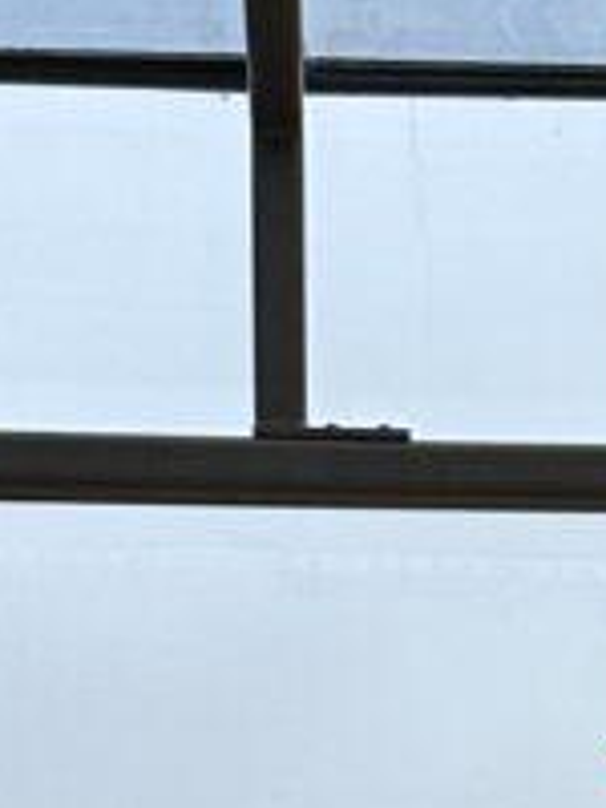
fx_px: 4295
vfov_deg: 9.6
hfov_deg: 8.0
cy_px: 1895
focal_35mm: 184
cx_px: 723
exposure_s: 1/100
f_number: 1.78
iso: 100
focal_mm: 6.86
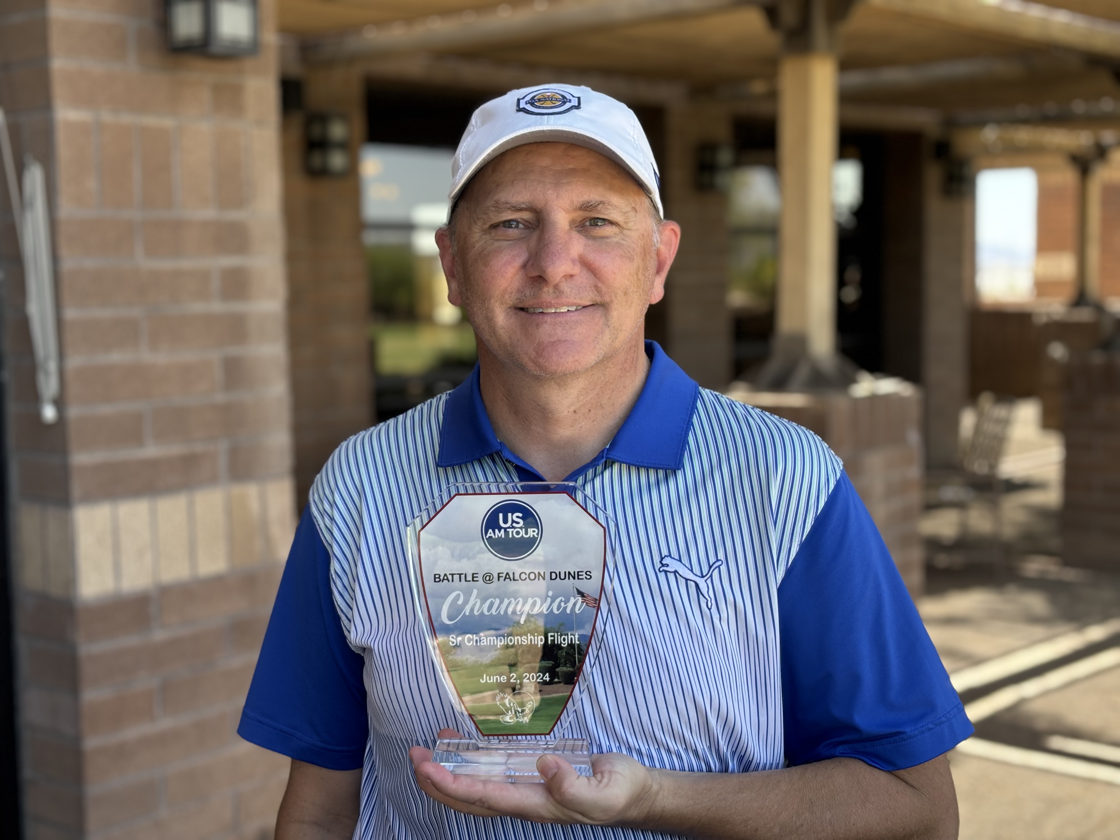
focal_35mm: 52
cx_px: 560
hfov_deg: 36.8
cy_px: 420
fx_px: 1682
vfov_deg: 28.0
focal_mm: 5.96
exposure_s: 1/279
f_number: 1.6
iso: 32
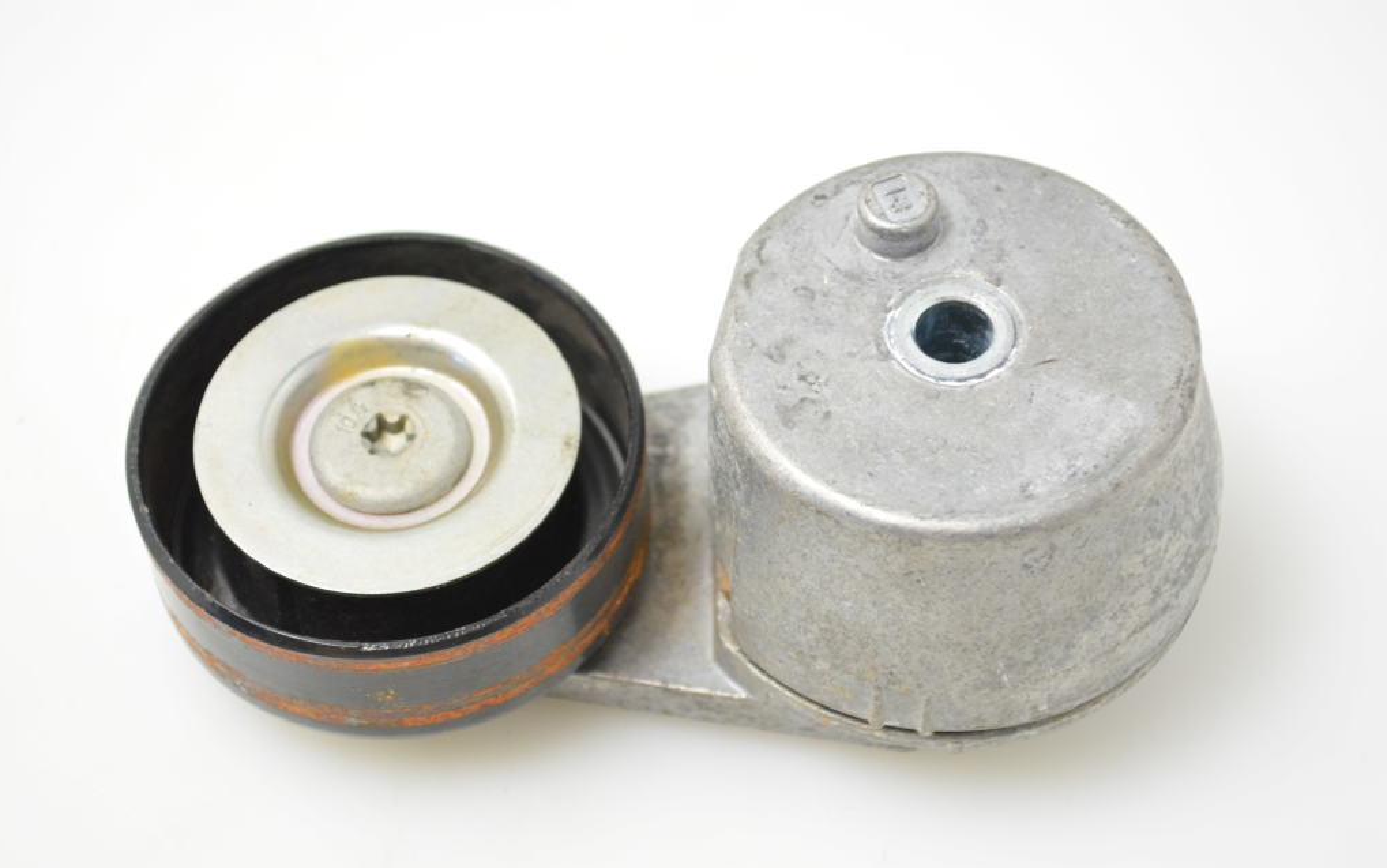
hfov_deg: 24.5
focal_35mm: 85
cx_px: 692
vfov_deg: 15.5
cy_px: 454
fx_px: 3196
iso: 2000
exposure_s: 1/125
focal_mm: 55
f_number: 5.6
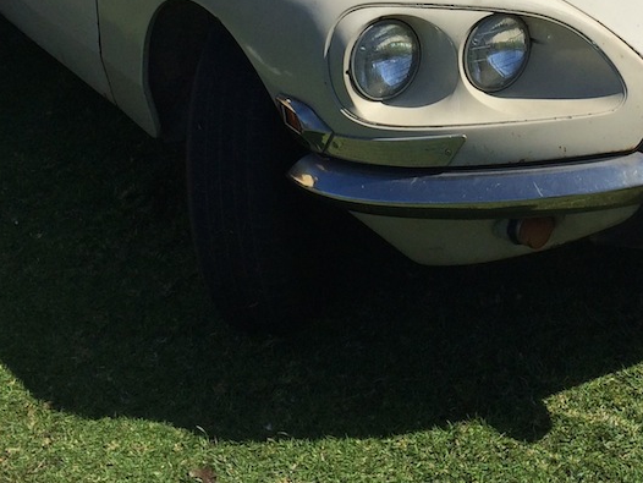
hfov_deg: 26.5
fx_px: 1357
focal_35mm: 73
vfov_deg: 19.4
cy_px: -35
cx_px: 449
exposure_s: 1/3731
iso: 40
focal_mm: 4.12
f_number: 2.2
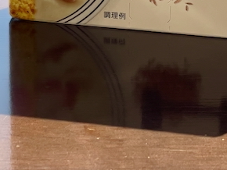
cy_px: -48
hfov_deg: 9.1
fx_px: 1411
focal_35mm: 215
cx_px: -23
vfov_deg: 6.9
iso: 32
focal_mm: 6
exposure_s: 1/122
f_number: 2
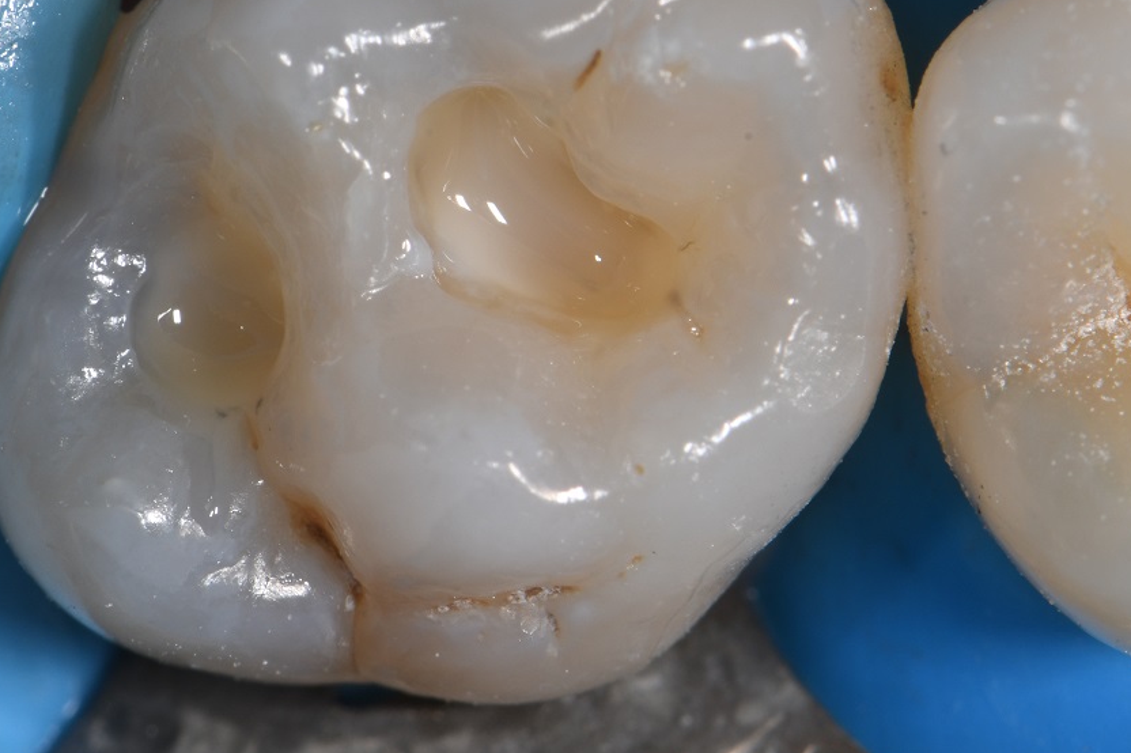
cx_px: 545
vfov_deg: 5.4
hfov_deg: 8.1
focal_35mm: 255
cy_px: 227
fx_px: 8008
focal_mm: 105
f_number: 32
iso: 200
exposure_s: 1/160
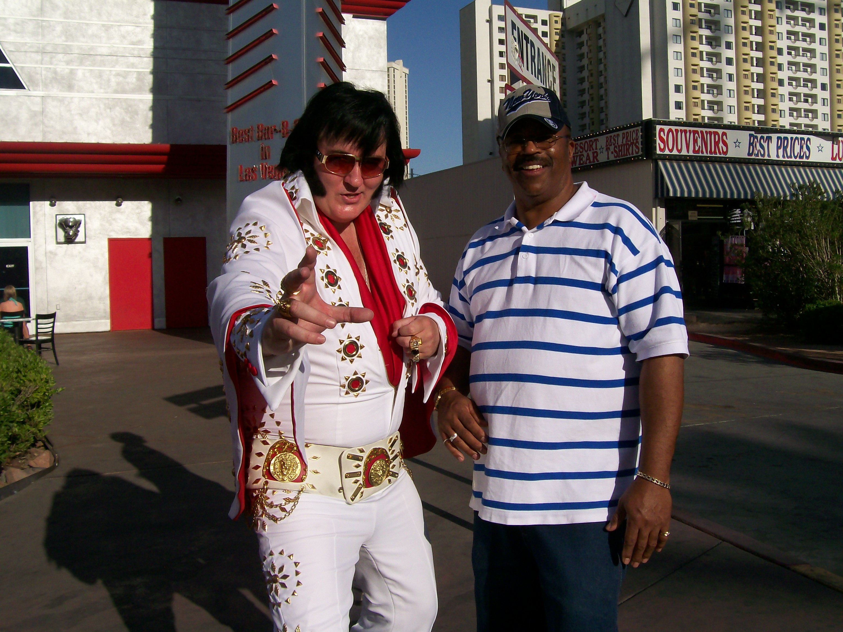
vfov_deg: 39.7
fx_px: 877
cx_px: 422
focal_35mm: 36
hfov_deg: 51.4
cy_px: 316
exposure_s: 1/1401
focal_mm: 6
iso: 80
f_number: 4.8
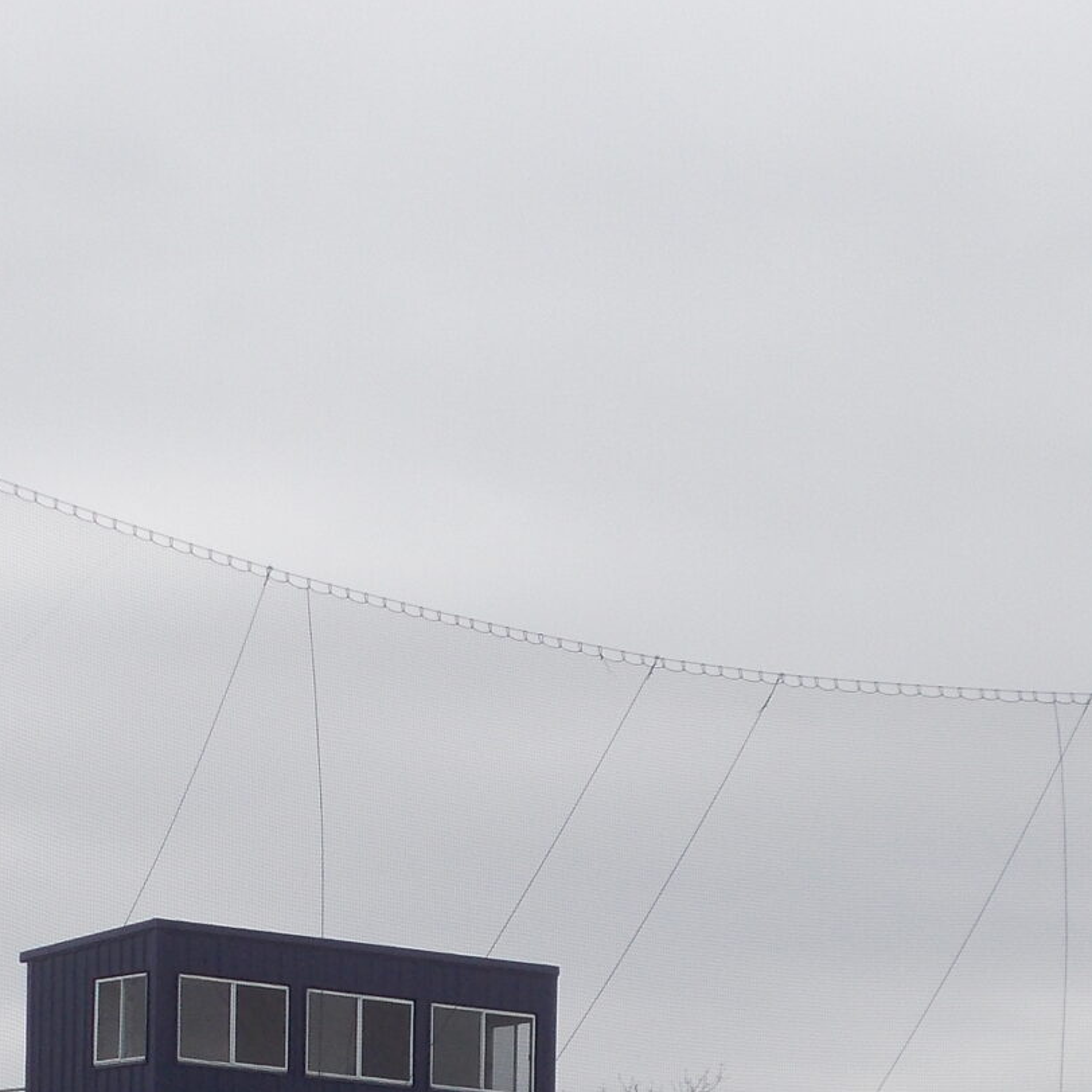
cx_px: 444
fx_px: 6567
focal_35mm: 184
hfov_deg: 9.5
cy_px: 1235
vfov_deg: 9.4
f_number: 5.3
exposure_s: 1/400
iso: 80
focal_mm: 11.8
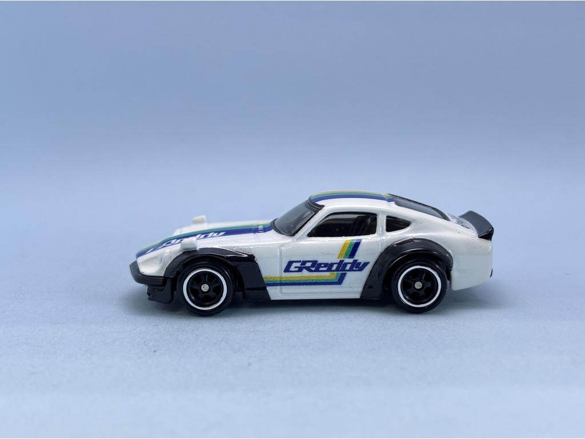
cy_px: 220
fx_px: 879
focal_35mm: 52
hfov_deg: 36.8
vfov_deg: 28.1
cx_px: 292
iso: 50
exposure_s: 1/100
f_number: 1.6
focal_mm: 5.96
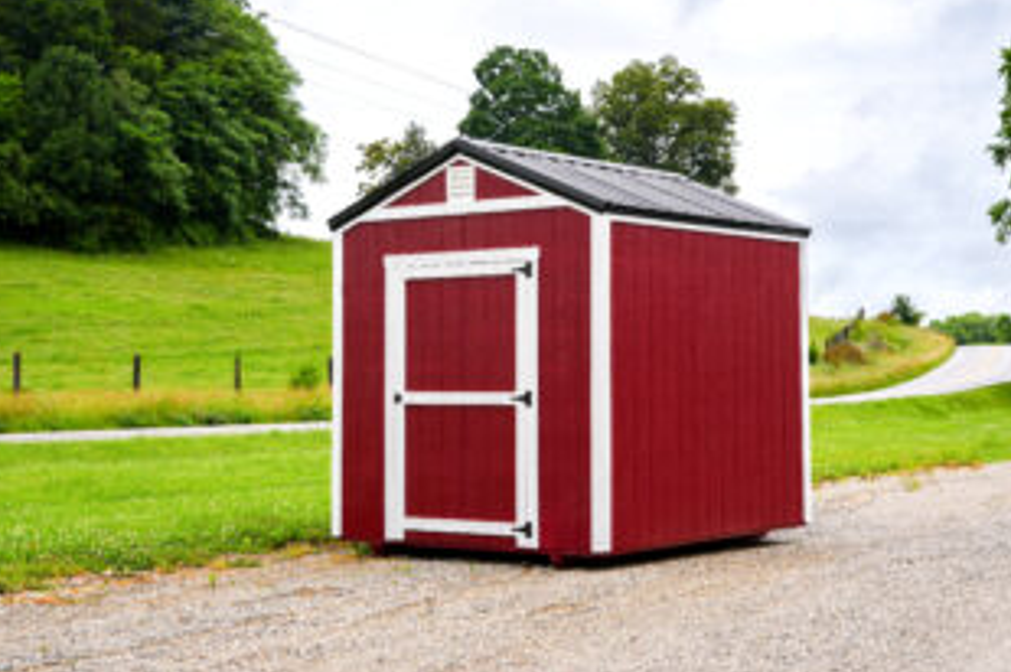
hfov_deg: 32.4
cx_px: 548
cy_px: 320
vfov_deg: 21.9
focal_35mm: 62
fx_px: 1739
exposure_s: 1/125
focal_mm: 50
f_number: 9
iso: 100
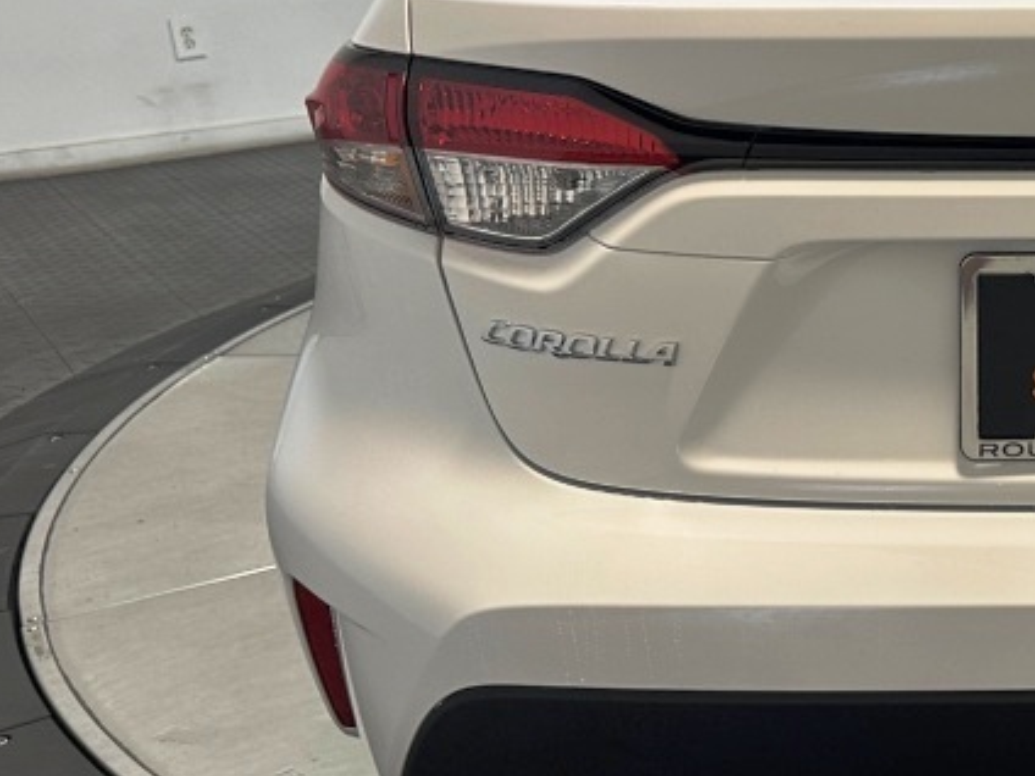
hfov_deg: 29.3
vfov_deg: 25.1
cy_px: 249
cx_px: 1191
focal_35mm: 58
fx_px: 1734
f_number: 1.78
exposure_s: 1/60
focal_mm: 6.86
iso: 125
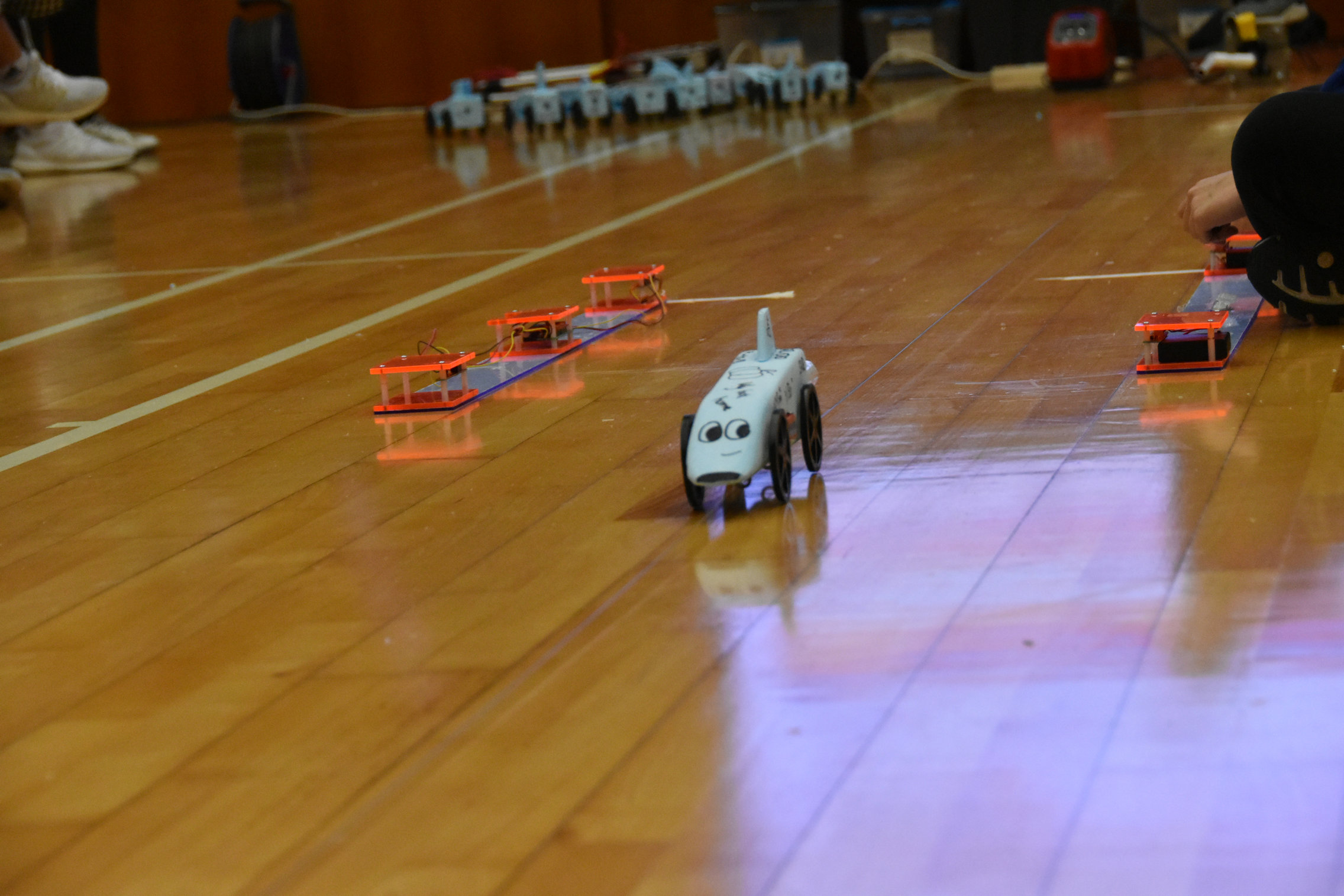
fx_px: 4480
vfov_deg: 11.4
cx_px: 672
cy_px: 448
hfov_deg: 17.1
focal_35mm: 120
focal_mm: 80
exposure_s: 1/800
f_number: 5
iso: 4000
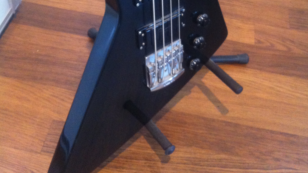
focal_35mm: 52
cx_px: 154
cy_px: 7
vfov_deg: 22.3
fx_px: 425
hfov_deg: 39.9
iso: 400
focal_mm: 3.85
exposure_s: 1/17
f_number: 2.8
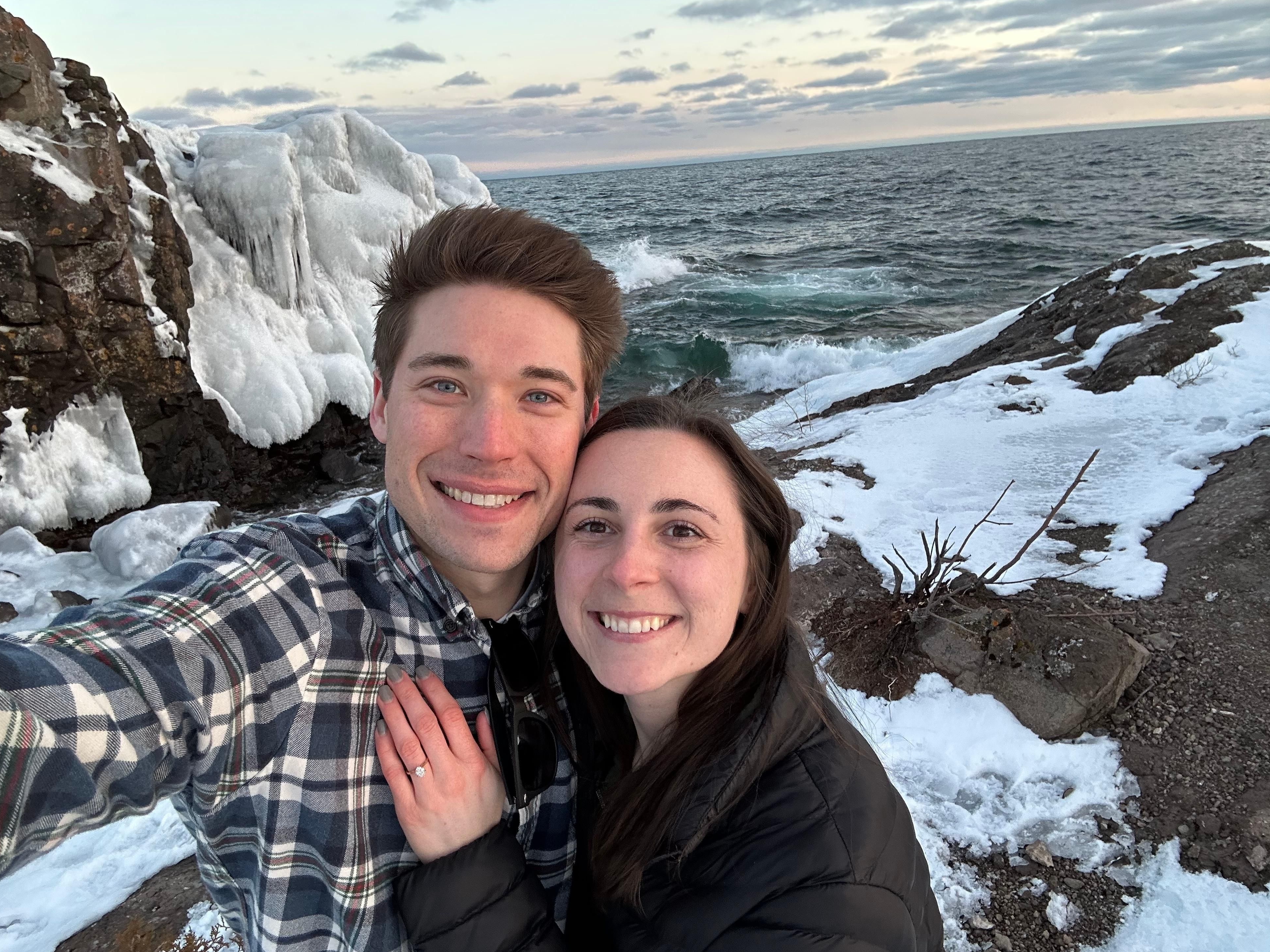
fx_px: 881
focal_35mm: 24
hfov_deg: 71.6
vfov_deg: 56.8
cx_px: 608
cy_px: 490
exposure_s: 1/112
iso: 80
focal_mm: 2.69
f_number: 1.9
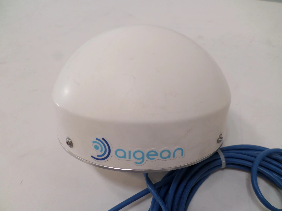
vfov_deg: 54.9
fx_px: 204
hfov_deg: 69.4
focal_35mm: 25
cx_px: 141
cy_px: 106
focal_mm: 4.5
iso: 80
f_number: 2.5
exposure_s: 1/60
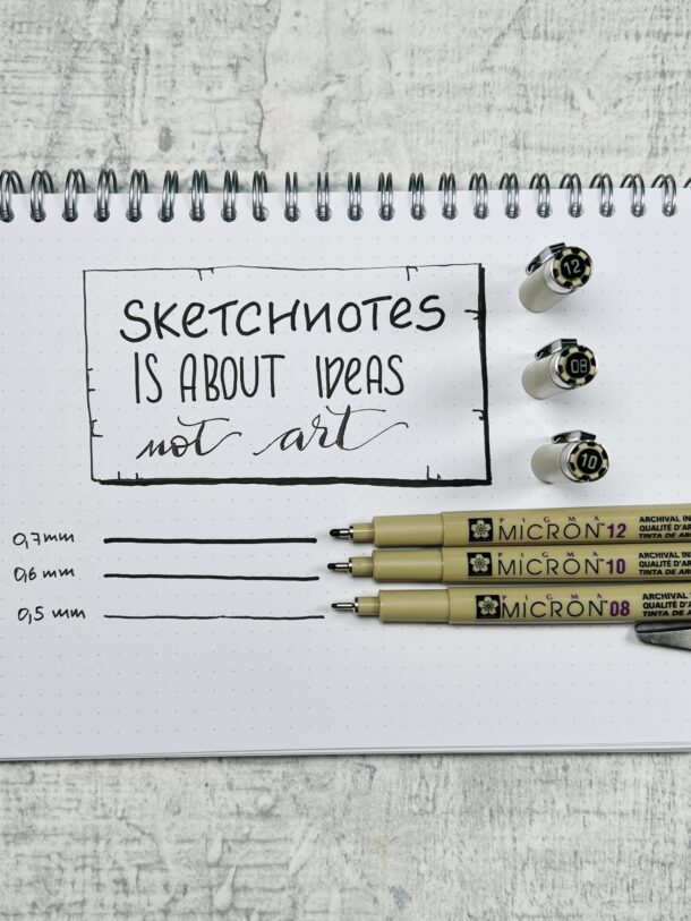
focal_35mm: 26
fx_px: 692
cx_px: 346
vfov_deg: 67.3
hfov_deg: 53.1
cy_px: 460
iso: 50
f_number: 1.5
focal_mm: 5.7
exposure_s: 1/1159
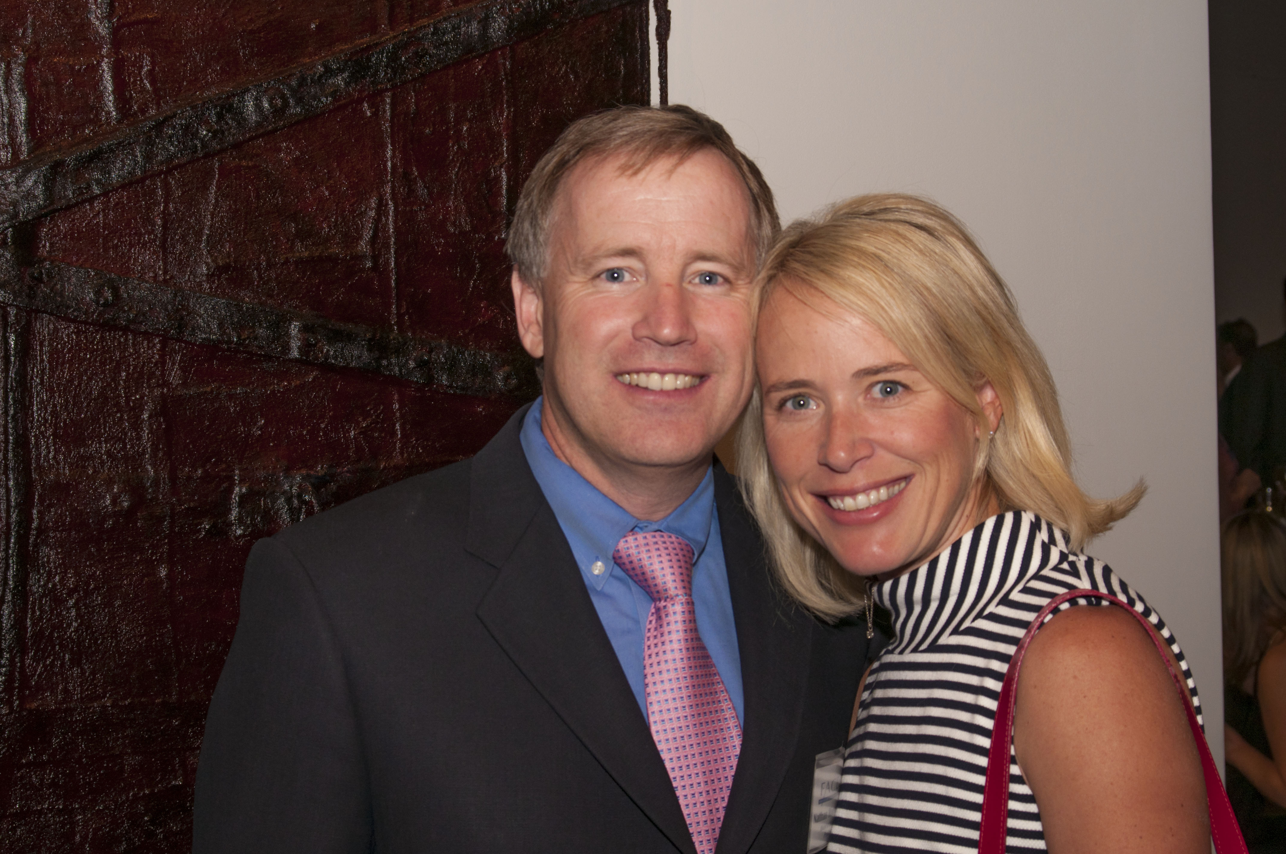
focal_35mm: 66
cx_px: 643
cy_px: 427
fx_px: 2355
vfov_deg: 20.6
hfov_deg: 30.5
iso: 200
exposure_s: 1/100
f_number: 8
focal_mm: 44
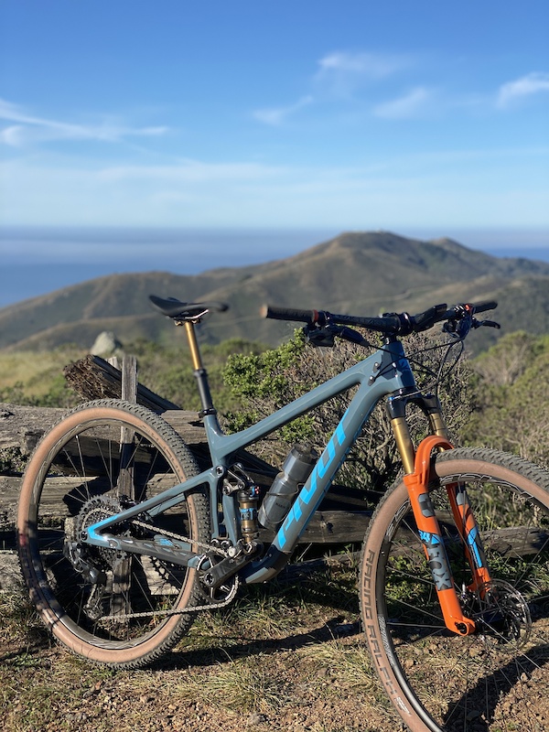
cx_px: 274
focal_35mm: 52
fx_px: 1100
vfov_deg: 36.8
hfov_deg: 28.0
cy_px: 366
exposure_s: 1/1653
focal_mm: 6
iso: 20
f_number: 2
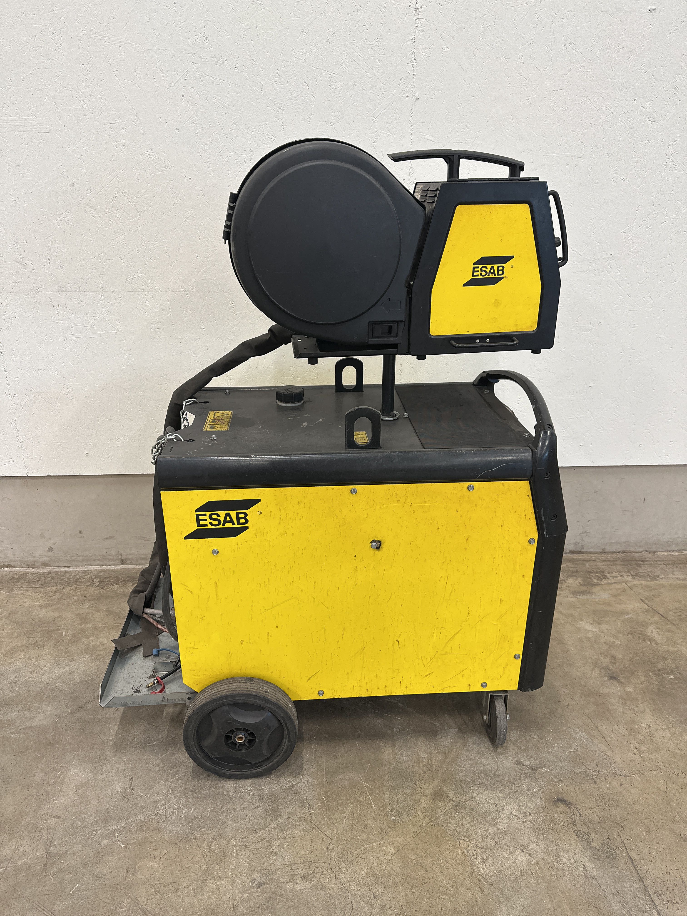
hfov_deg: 56.8
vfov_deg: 71.6
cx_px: 344
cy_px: 458
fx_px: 635
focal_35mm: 24
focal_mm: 6.86
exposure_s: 1/104
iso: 250
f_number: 1.78
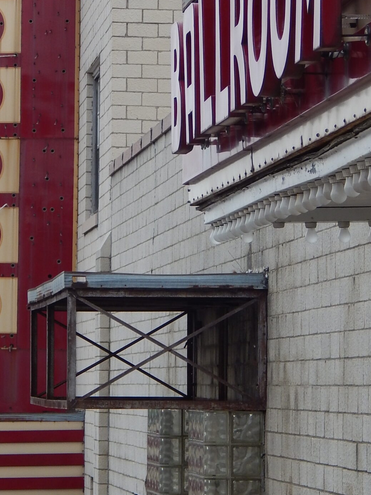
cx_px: 160
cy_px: 193
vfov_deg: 9.3
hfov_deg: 7.0
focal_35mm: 213
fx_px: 3043
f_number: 4.6
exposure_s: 1/500
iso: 125
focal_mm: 20.5
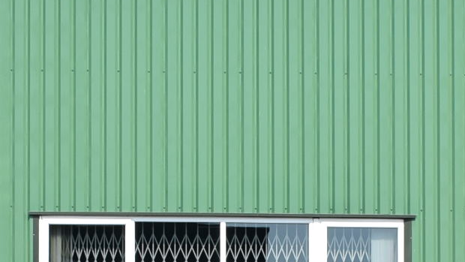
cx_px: 294
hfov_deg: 12.3
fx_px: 2152
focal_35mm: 175
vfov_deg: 6.8
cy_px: 452
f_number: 9
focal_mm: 23
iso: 200
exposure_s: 1/320
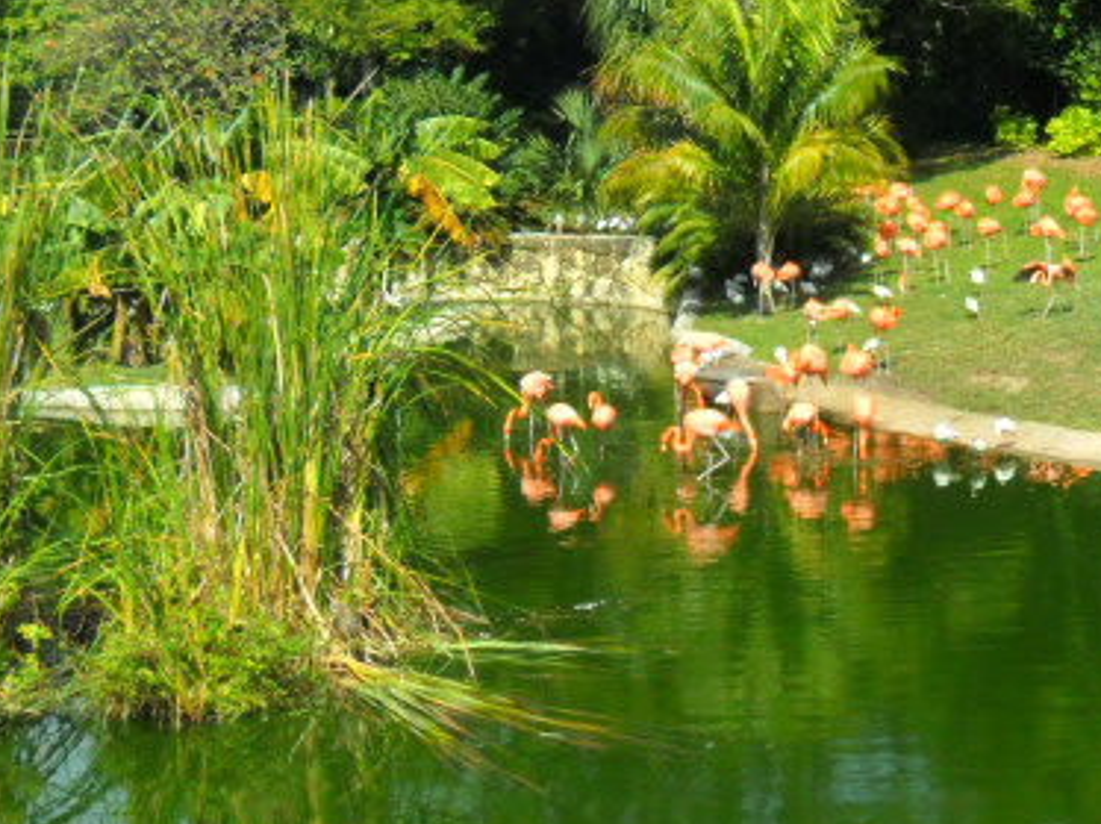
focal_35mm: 74
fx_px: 2352
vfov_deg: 19.8
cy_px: 227
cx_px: 813
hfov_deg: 26.0
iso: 100
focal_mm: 4.9
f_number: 8.9
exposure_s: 1/180
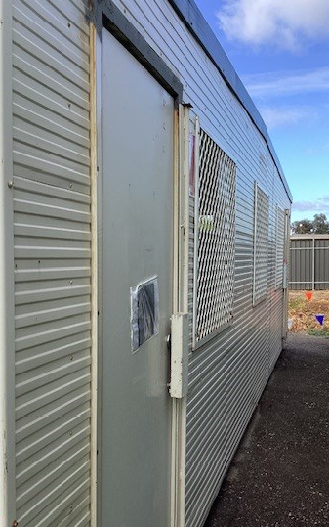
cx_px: 207
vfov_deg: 50.3
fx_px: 559
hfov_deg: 32.6
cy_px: 290
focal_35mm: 39
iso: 25
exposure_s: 1/488
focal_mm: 3.3
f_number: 2.4
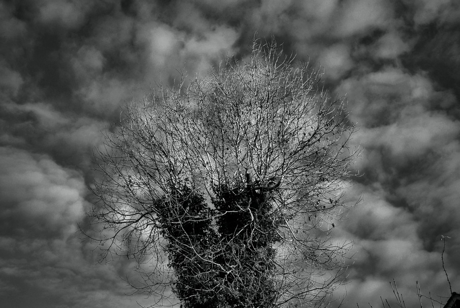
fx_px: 460
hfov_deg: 53.1
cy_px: 154
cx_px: 230
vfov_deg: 36.9
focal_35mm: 36
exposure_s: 1/320
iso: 200
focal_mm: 24
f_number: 9
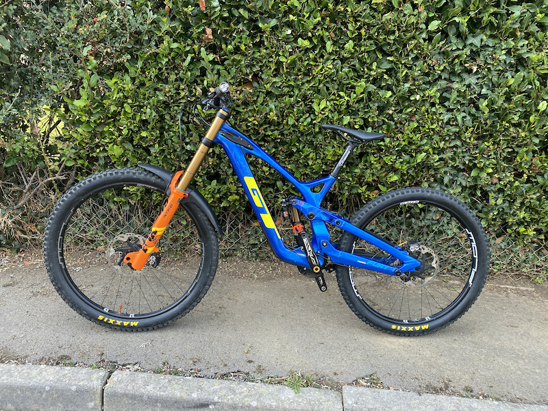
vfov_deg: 53.1
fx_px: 412
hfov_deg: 67.3
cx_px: 274
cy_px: 206
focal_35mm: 26
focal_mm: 4.25
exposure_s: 1/201
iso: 32
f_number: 1.8
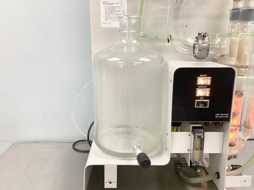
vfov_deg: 45.4
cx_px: 127
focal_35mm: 31
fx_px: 227
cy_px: 95
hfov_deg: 58.4
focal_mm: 3.3
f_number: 2.4
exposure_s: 1/60
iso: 125
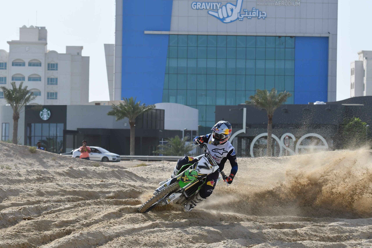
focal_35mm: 153
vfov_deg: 9.0
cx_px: 186
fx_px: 1581
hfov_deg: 13.4
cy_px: 124
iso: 250
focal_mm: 102
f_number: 8
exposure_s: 1/800
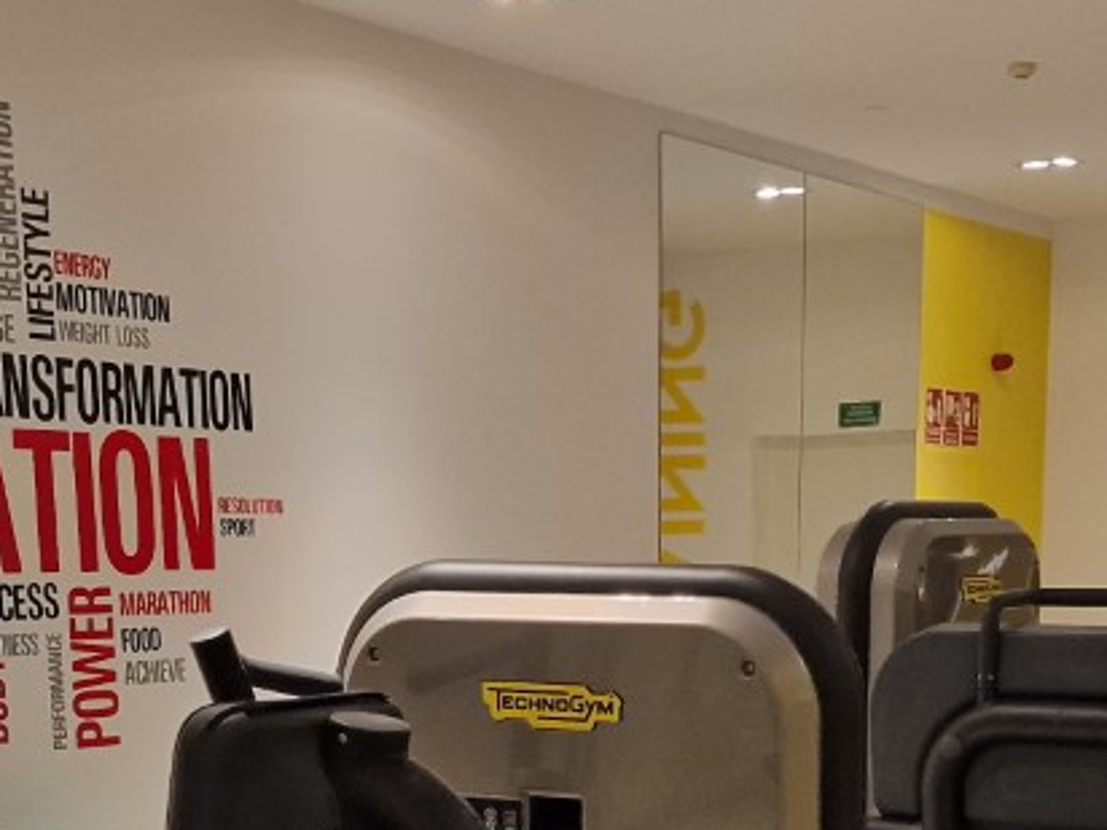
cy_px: 999
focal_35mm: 67
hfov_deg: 28.9
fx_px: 2143
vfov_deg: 20.5
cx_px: 615
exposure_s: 1/100
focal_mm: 6.4
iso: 800
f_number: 1.8
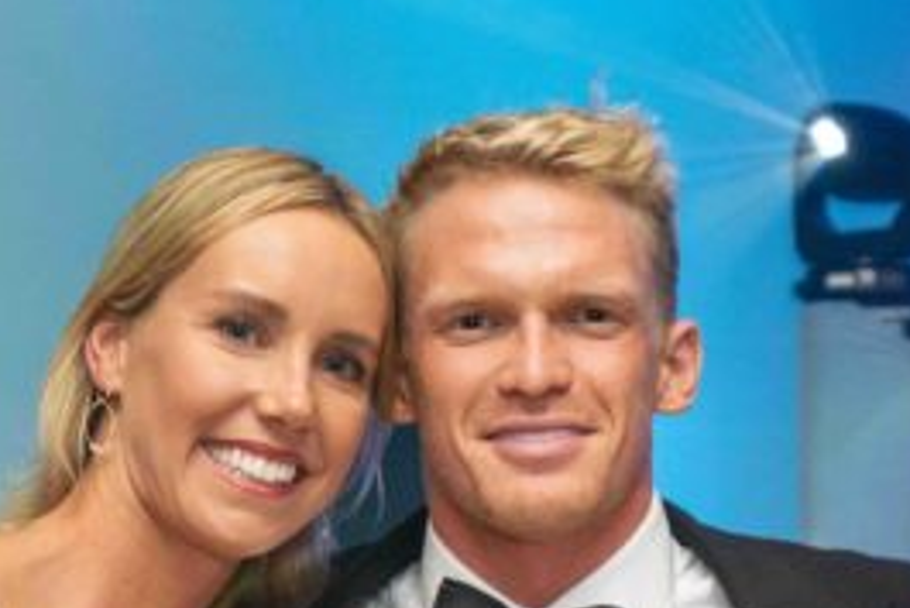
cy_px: 1005
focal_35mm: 135
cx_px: 598
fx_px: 3414
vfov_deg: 9.8
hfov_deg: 15.2
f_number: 4
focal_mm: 35
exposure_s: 1/200
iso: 1000
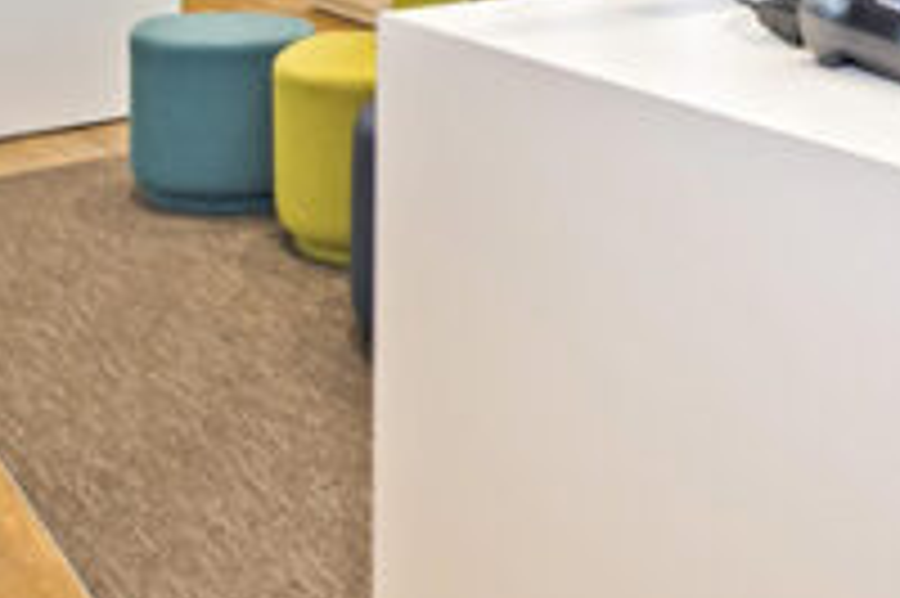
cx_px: 765
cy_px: -234
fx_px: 1424
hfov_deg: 33.7
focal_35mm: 57
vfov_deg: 21.0
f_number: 7.1
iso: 110
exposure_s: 1/60
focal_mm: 19
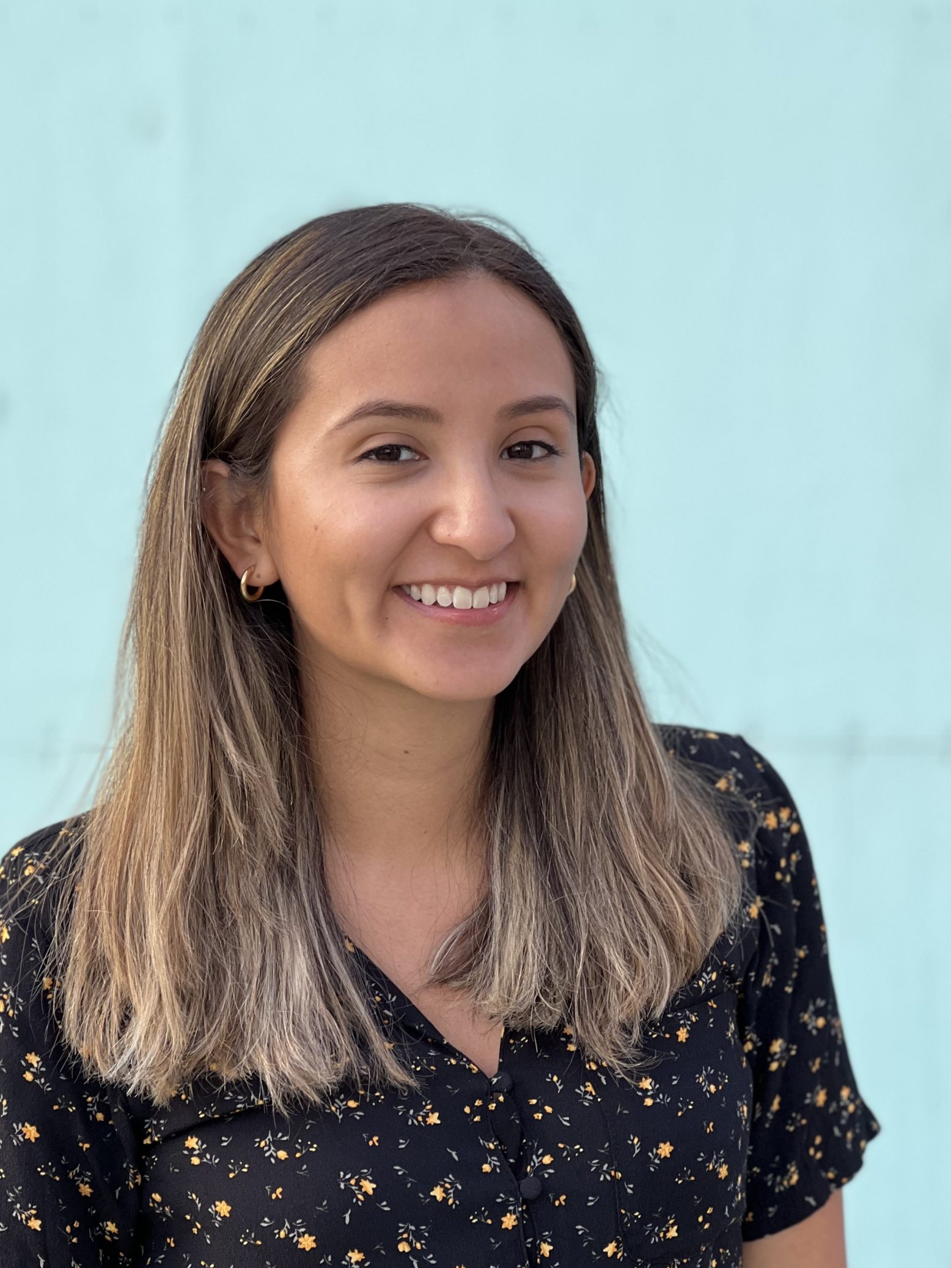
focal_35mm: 95
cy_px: 755
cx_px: 441
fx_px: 3480
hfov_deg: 15.6
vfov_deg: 20.6
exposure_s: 1/121
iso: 40
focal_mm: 9
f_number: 2.8
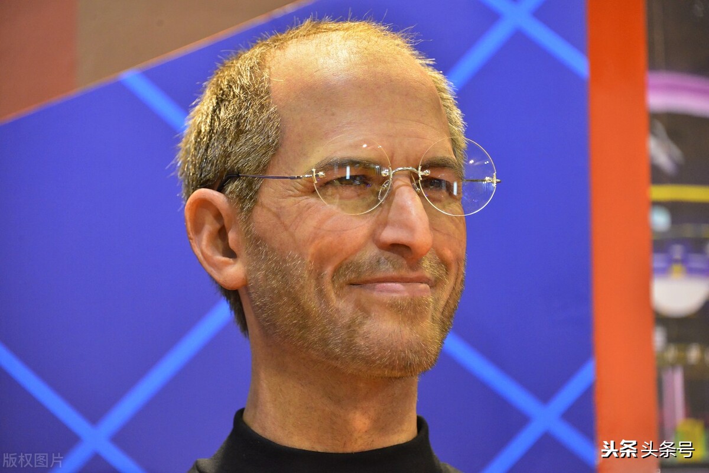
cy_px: 236
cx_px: 354
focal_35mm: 200
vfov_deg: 6.9
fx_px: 3939
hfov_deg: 10.3
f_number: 5.6
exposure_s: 1/160
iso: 5000
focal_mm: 200
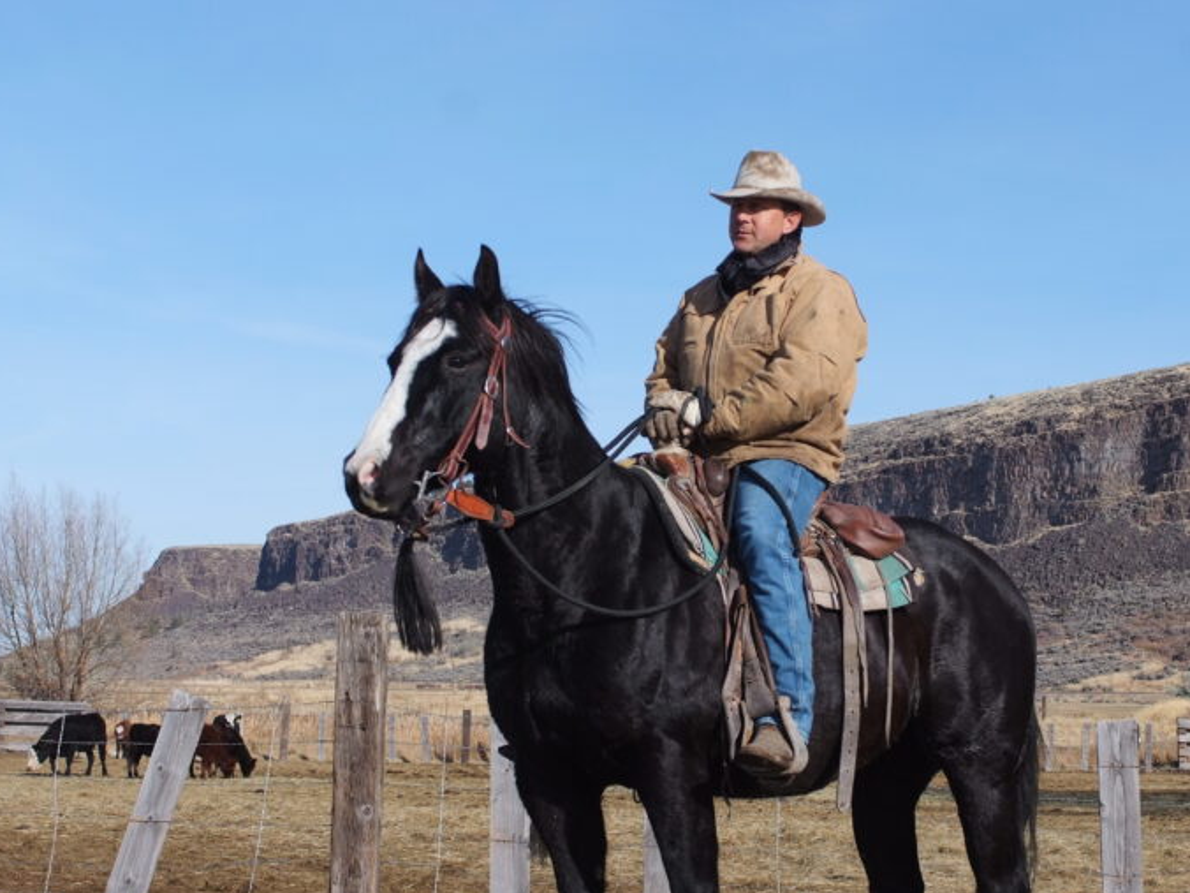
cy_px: 559
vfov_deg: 21.0
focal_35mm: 70
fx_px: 2406
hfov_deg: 27.7
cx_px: 713
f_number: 5
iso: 200
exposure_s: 1/1000
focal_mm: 32
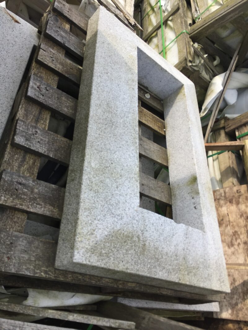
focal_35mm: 29
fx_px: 277
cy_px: 165
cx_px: 124
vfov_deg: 61.7
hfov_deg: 48.2
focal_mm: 4.15
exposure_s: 1/989
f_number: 2.2
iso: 32
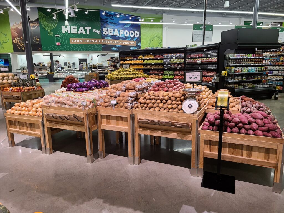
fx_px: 213
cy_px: 106
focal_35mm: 26
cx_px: 142
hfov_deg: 67.3
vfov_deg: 53.1
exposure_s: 1/59
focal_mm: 5.4
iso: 50
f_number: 1.8
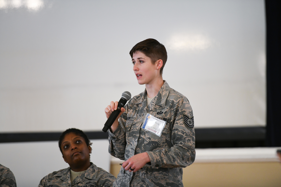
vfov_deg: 6.9
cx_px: 140
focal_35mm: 200
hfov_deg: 10.3
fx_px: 1561
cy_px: 94
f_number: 2.8
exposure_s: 1/100
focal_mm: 200
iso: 1600
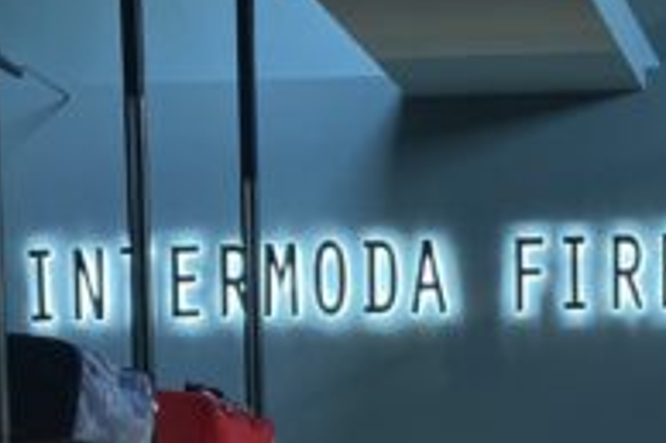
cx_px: 879
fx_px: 1978
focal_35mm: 107
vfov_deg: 11.5
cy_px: 886
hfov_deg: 17.8
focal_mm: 4.25
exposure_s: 1/100
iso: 64
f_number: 1.8
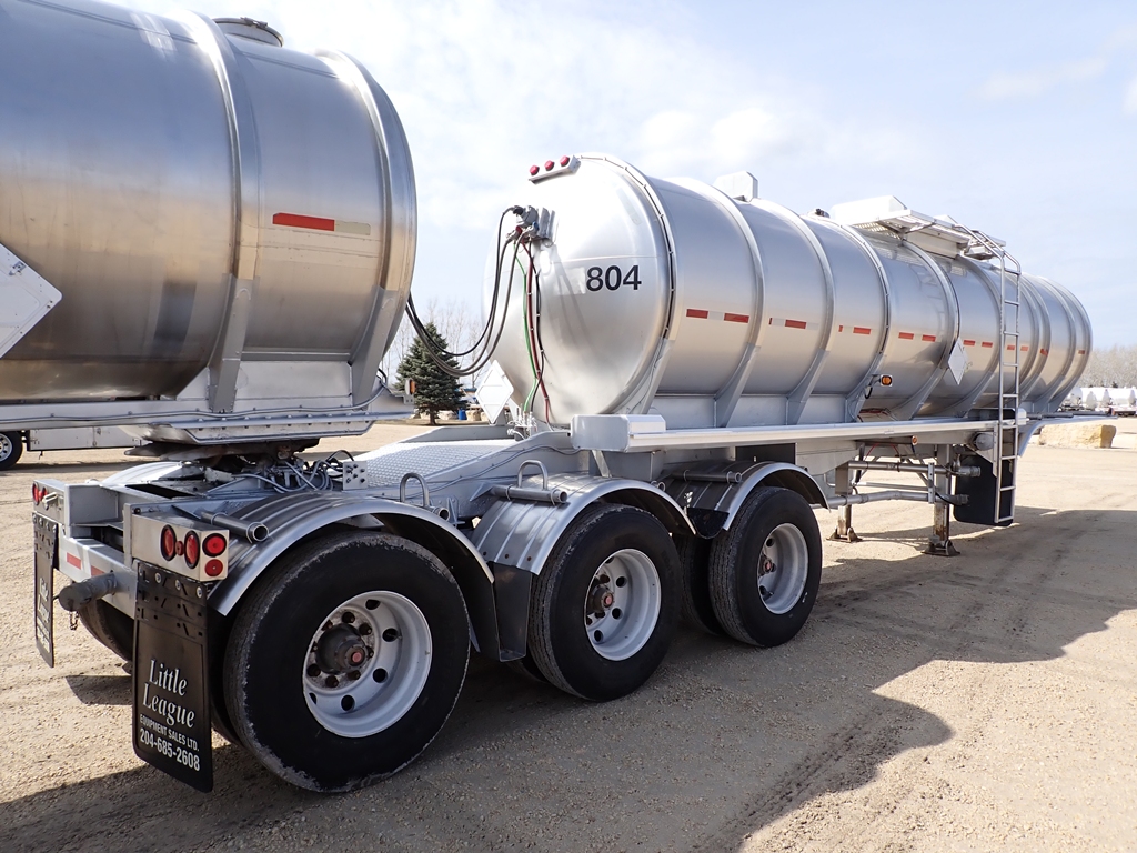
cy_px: 426
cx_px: 568
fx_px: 821
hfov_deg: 69.4
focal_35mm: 25
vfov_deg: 54.9
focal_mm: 4.5
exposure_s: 1/1000
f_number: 2.8
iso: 100
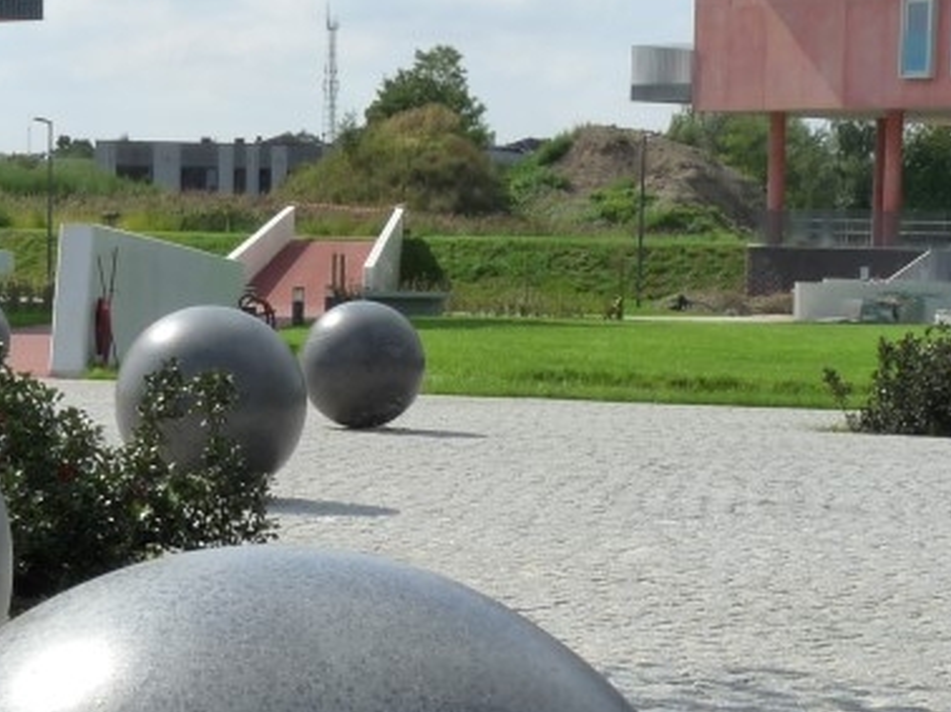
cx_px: 430
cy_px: 715
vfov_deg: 12.0
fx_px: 3350
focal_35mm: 122
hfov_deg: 16.2
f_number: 6.3
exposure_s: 1/500
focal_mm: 8.5
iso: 160
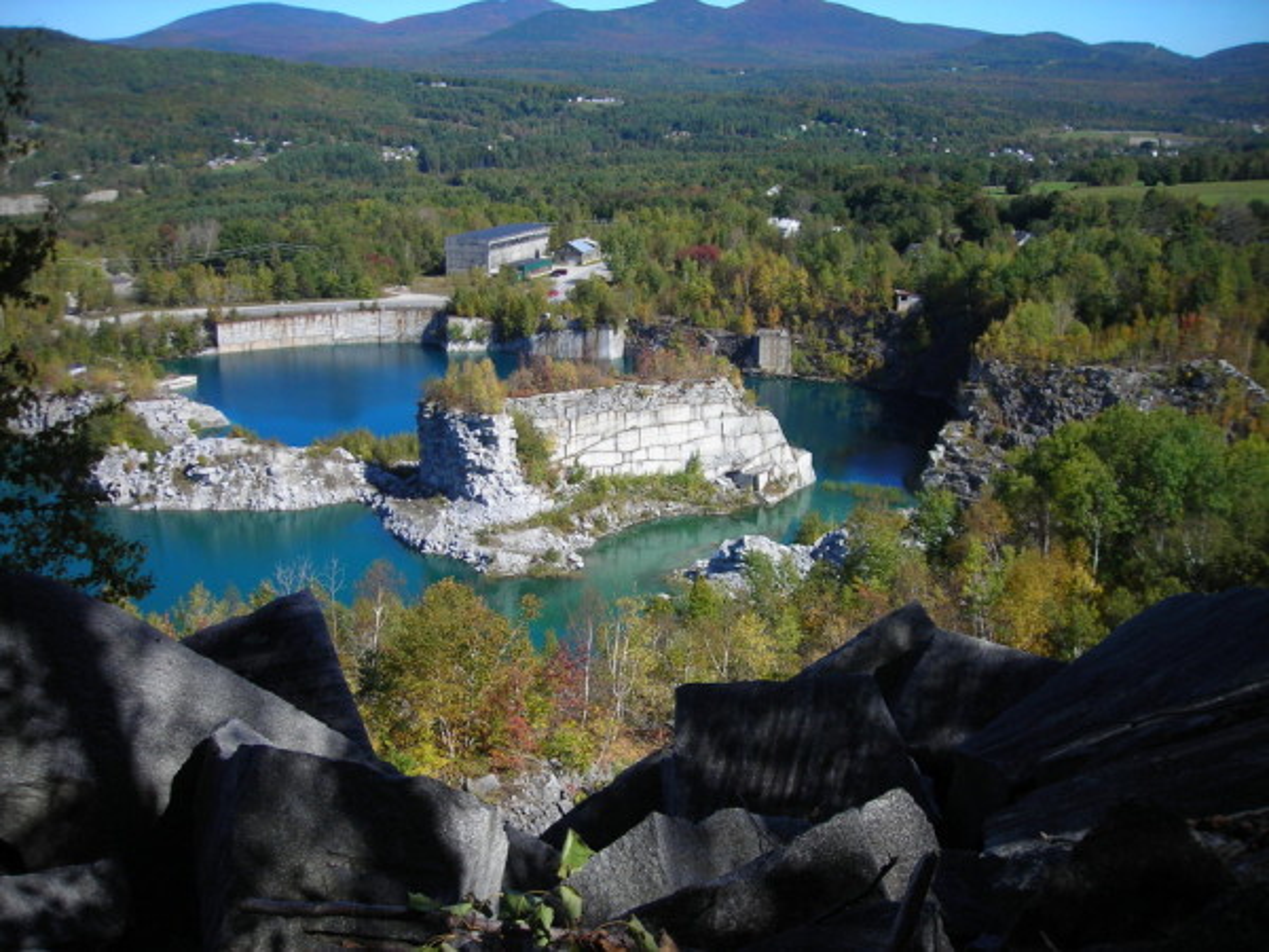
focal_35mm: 38
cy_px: 476
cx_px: 634
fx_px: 1393
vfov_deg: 37.7
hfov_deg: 49.0
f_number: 6.4
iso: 50
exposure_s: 1/160
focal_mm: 6.3
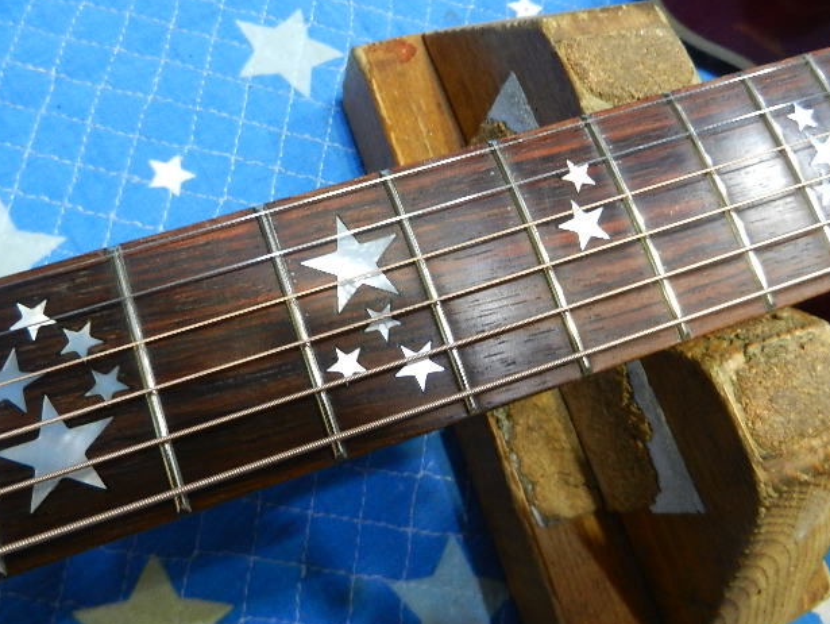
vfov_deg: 53.1
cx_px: 418
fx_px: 624
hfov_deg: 67.3
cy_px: 308
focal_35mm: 26
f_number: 3.5
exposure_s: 1/10
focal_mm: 4.5
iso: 400
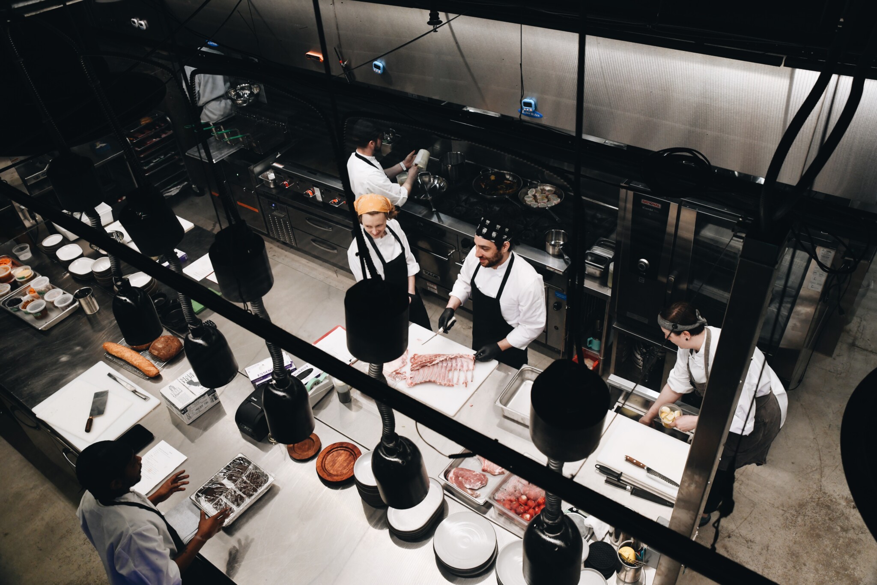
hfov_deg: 63.7
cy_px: 292
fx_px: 706
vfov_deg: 45.0
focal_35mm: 29
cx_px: 438
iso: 1600
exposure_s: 1/160
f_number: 6.3
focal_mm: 29
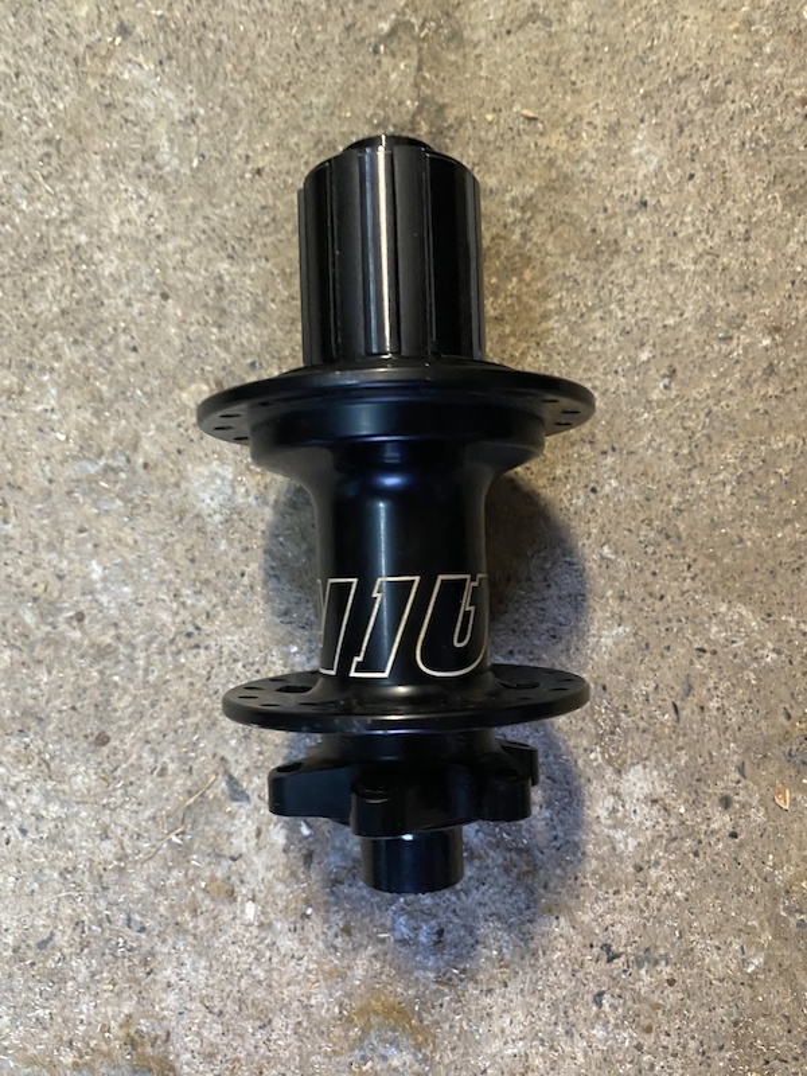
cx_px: 404
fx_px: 808
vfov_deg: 67.3
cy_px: 538
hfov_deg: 53.1
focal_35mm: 26
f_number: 1.8
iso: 640
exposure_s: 1/30
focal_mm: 4.25
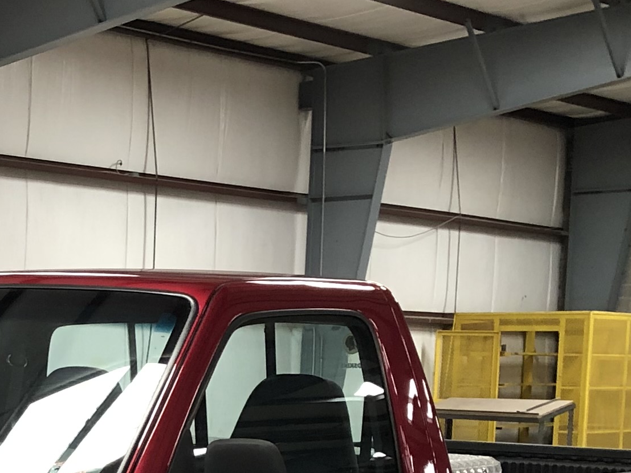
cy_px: 623
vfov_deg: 13.9
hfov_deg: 18.5
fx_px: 1859
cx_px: -78
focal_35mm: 102
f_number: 1.8
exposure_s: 1/15
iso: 50
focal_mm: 4
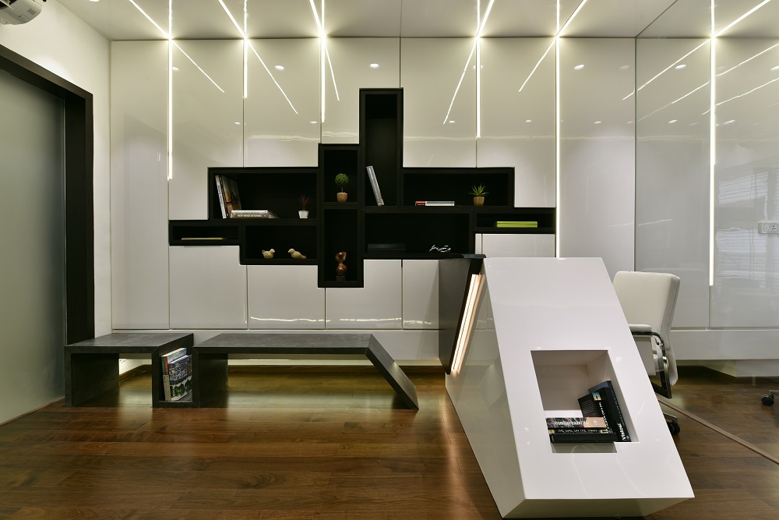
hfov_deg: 96.7
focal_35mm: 16
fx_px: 346
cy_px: 260
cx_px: 390
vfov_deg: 73.8
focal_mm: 16
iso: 31
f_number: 9
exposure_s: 1/2.5
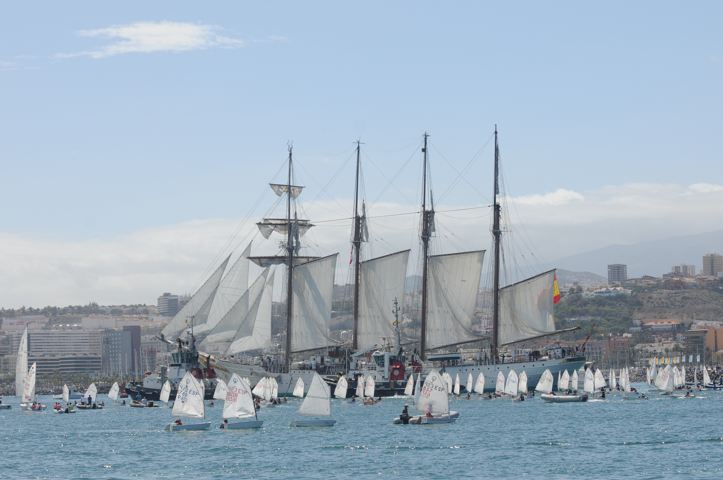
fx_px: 2106
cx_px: 362
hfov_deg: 19.5
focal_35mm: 105
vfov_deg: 13.0
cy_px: 240
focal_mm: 70
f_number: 6.3
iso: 320
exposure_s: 1/1600
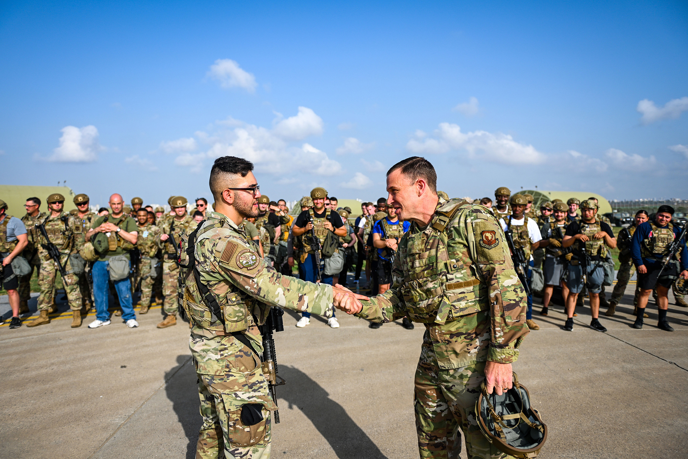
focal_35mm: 24
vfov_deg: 53.1
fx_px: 459
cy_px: 230
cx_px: 344
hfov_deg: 73.7
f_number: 2.8
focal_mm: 24
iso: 100
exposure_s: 1/2500
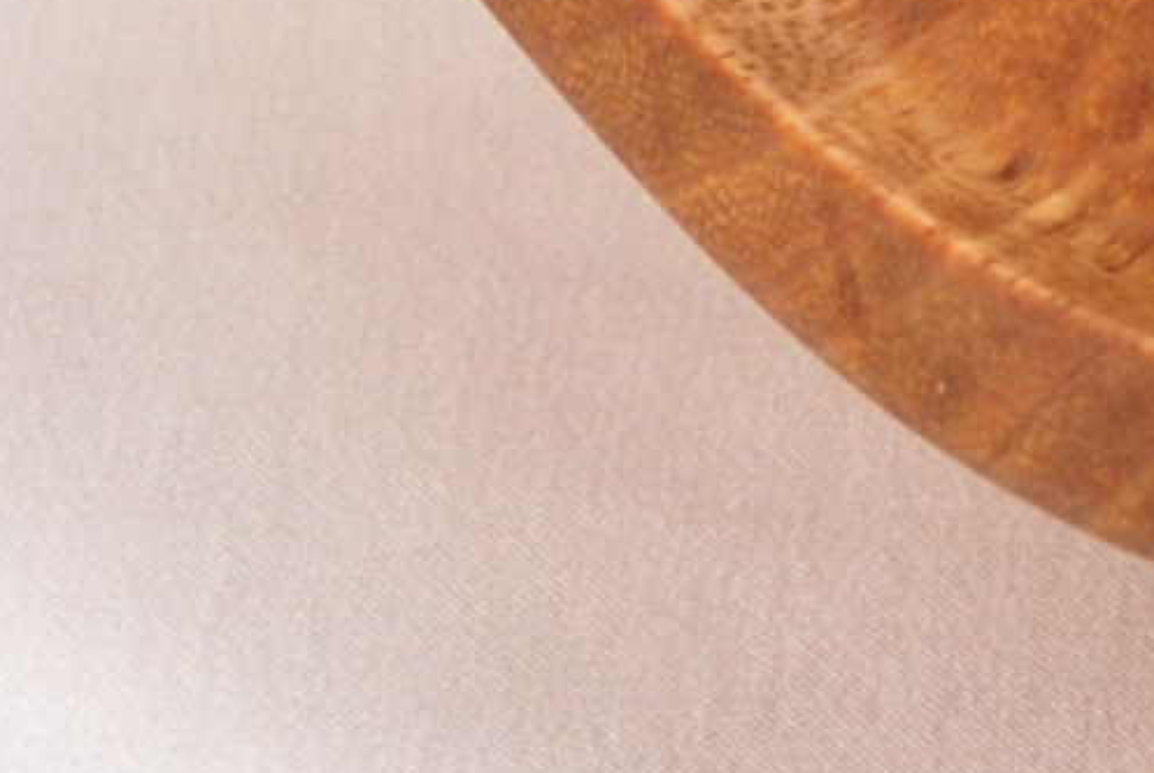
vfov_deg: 1.4
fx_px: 31961
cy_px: -482
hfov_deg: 2.1
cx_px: 3341
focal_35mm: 996
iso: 100
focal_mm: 85
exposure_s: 1/4
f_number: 13
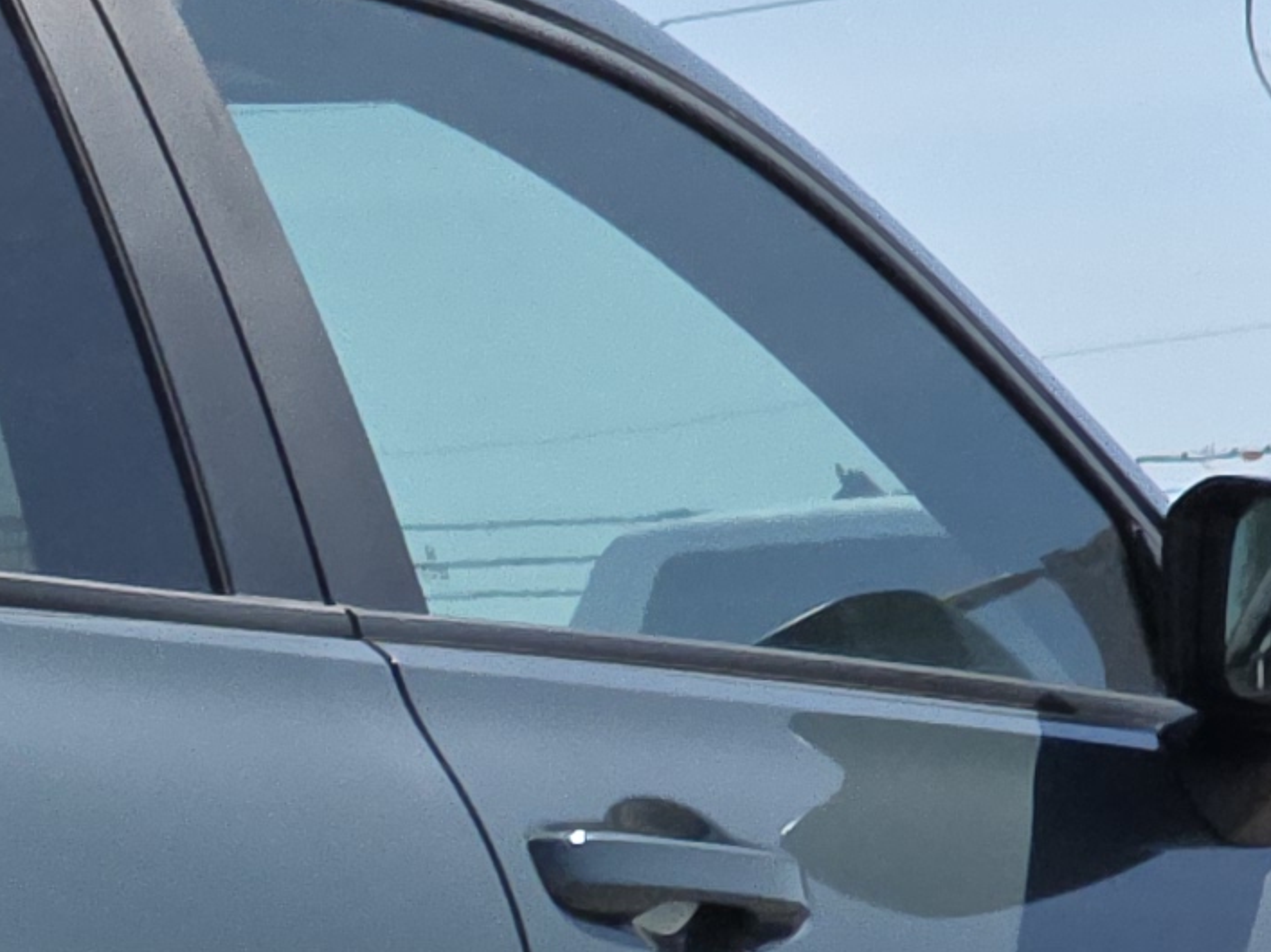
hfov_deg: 5.0
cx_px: -1026
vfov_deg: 3.8
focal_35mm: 391
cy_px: 1335
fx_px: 14352
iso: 50
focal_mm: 7.9
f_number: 2.4
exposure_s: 1/2128
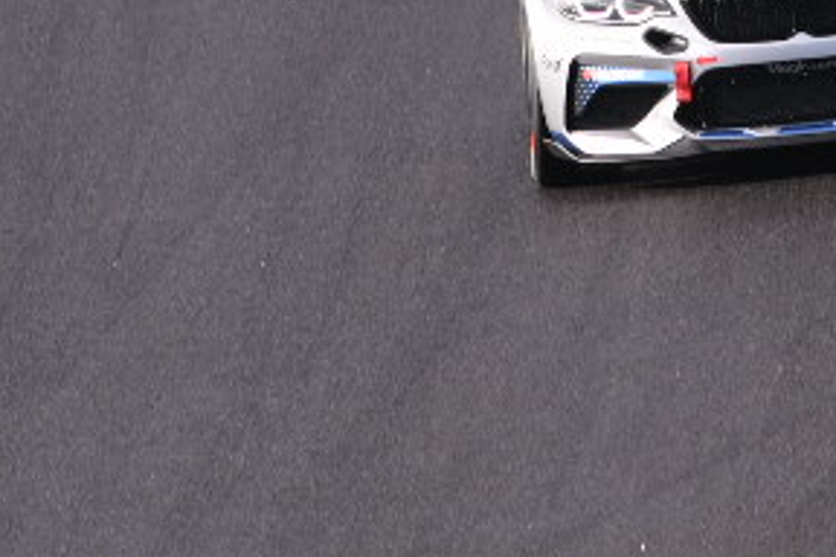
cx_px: 775
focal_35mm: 1687
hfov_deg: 1.2
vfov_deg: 0.8
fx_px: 39173
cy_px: -693
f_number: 7.1
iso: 400
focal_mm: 300
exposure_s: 1/320
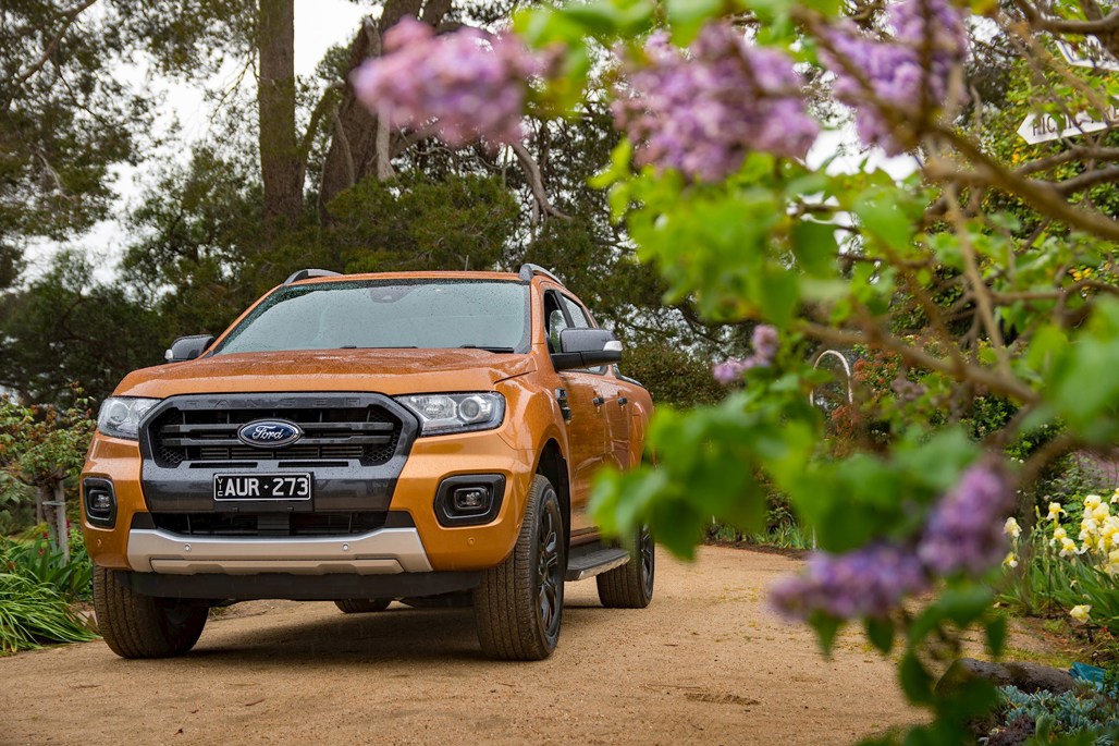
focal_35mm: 60
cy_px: 373
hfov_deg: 33.4
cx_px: 560
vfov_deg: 22.6
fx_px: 1865
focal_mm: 40
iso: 100
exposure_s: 1/250
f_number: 3.5
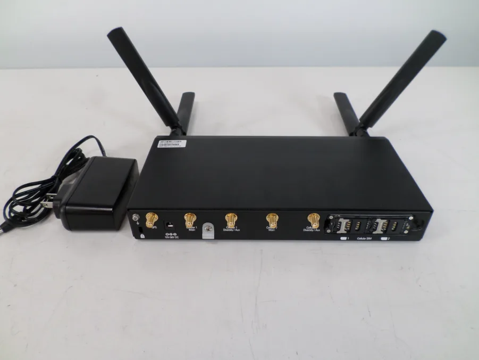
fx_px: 346
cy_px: 180
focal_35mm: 25
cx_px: 240
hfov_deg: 69.4
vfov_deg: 54.9
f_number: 2.5
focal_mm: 4.5
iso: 80
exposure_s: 1/60
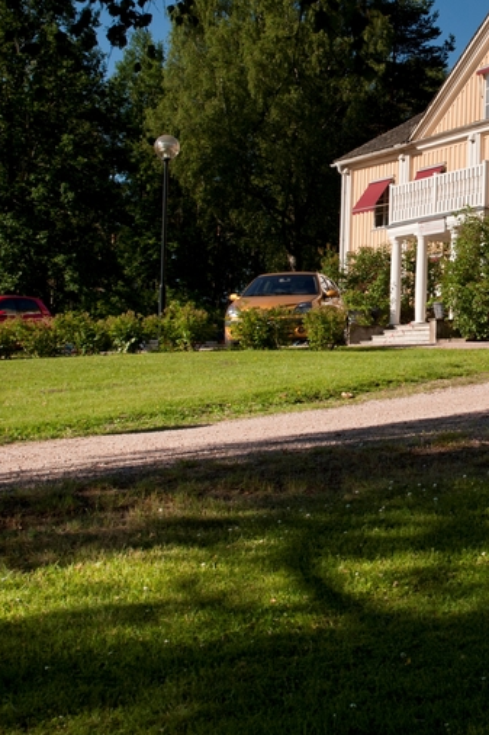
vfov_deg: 31.2
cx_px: 489
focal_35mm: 64
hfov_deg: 20.5
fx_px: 1305
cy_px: 249
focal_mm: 27
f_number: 6.3
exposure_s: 1/1250
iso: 200
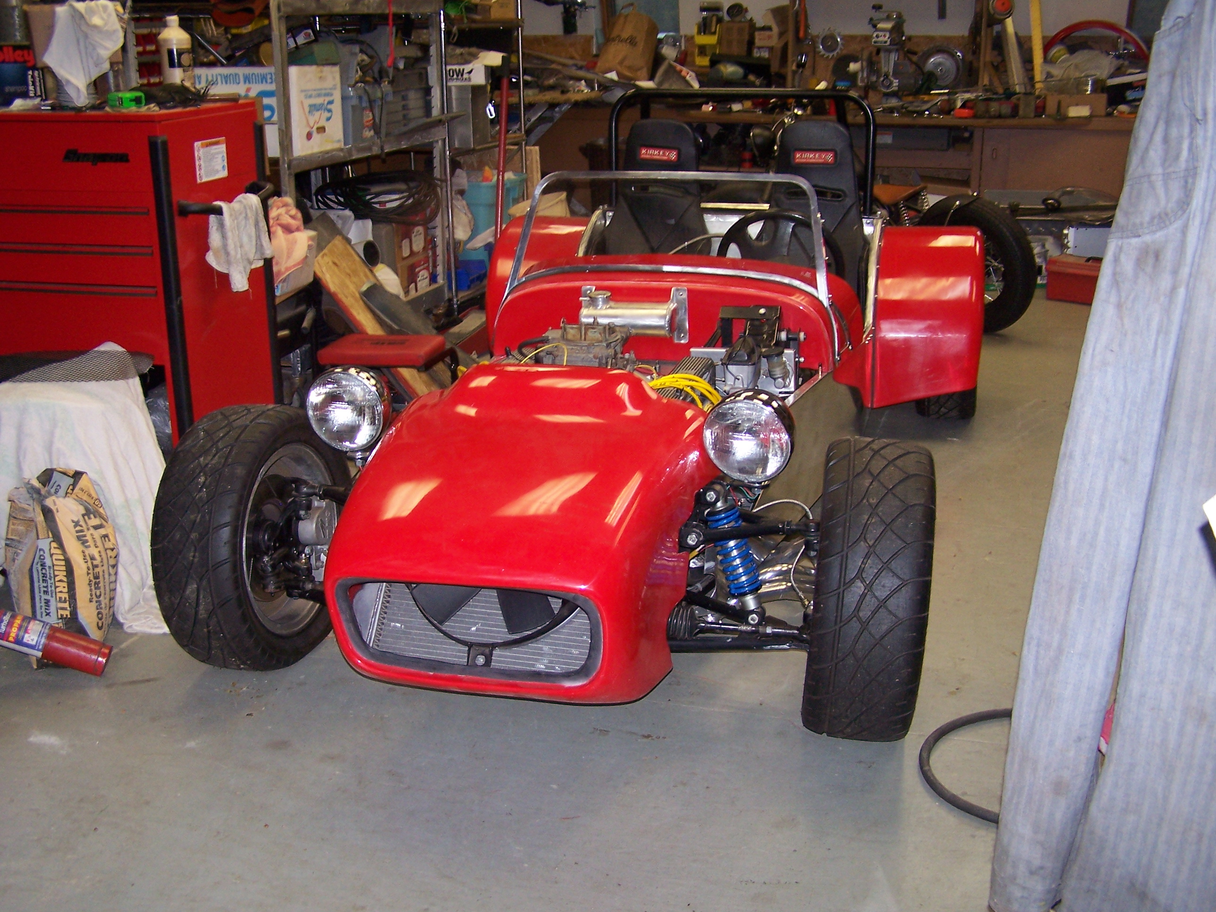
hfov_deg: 49.0
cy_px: 456
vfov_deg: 37.7
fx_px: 1335
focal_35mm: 38
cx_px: 608
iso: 140
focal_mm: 6.3
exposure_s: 1/60
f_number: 2.8
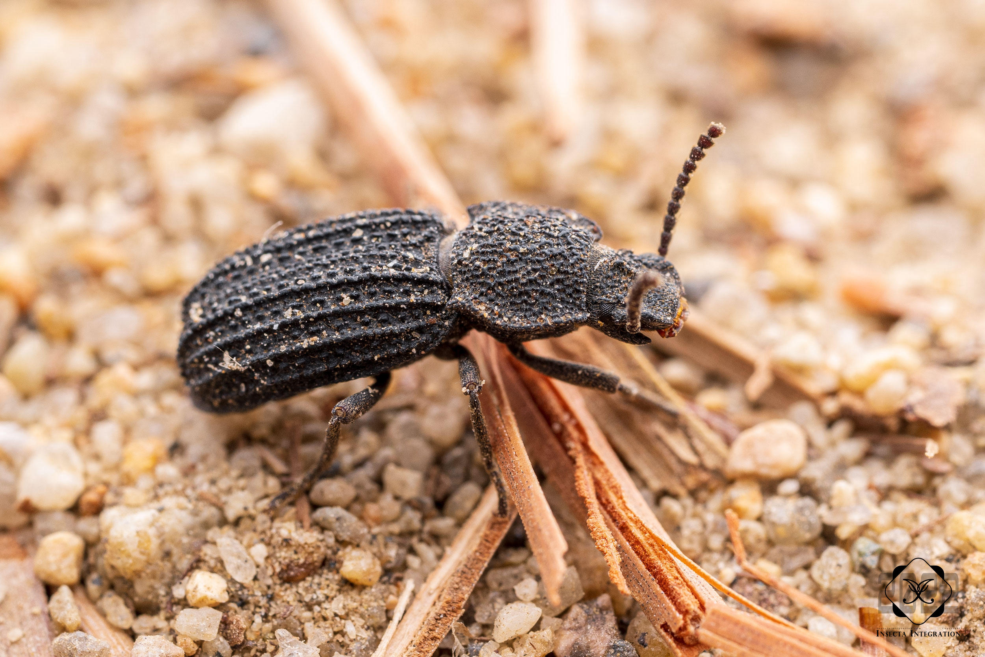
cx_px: 492
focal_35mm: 50
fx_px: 1368
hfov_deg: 39.6
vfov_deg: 27.0
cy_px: 328
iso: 200
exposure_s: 1/200
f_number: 14
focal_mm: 50
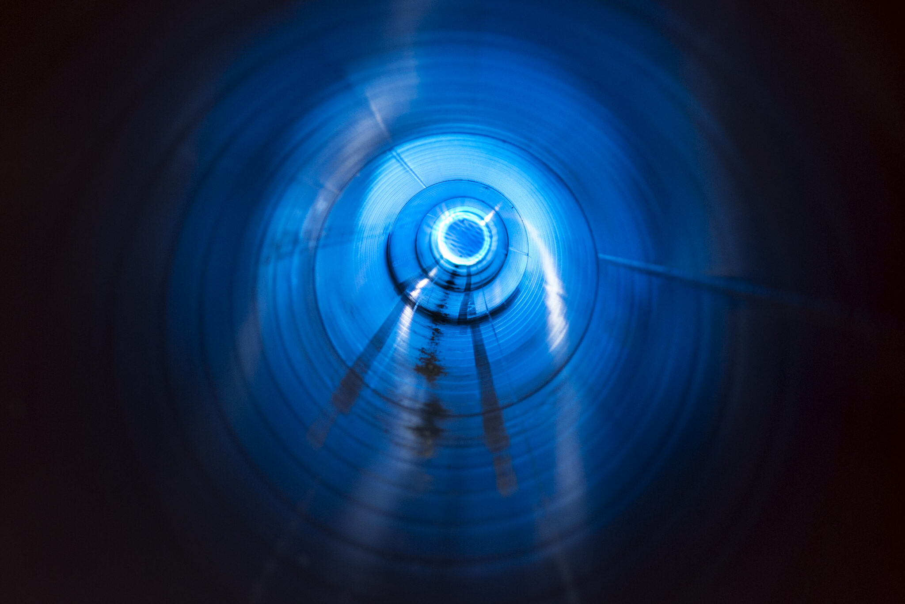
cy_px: 302
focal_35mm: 50
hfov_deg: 39.6
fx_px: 1257
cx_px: 452
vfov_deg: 27.0
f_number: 1.4
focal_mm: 50
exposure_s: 1/100
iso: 320
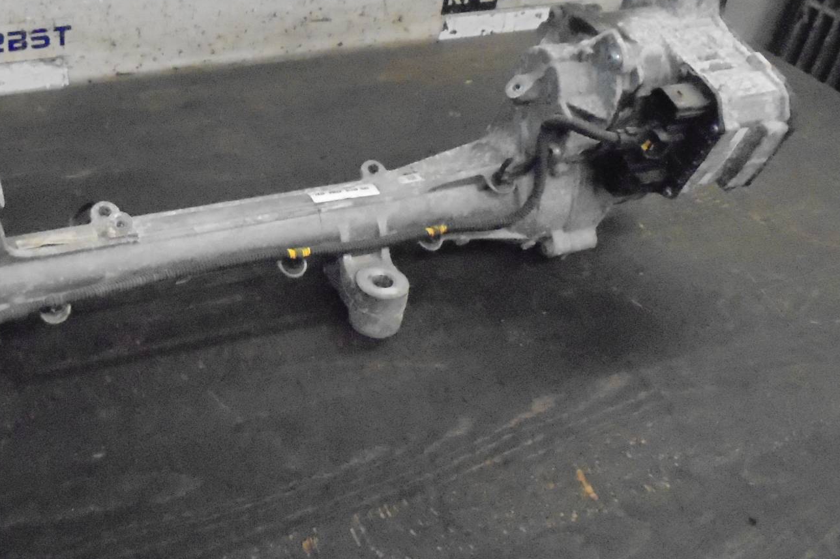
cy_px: 208
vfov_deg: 31.7
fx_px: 980
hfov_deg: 45.1
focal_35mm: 42
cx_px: 228
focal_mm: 4.6
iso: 1600
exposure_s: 1/40
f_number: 3.5
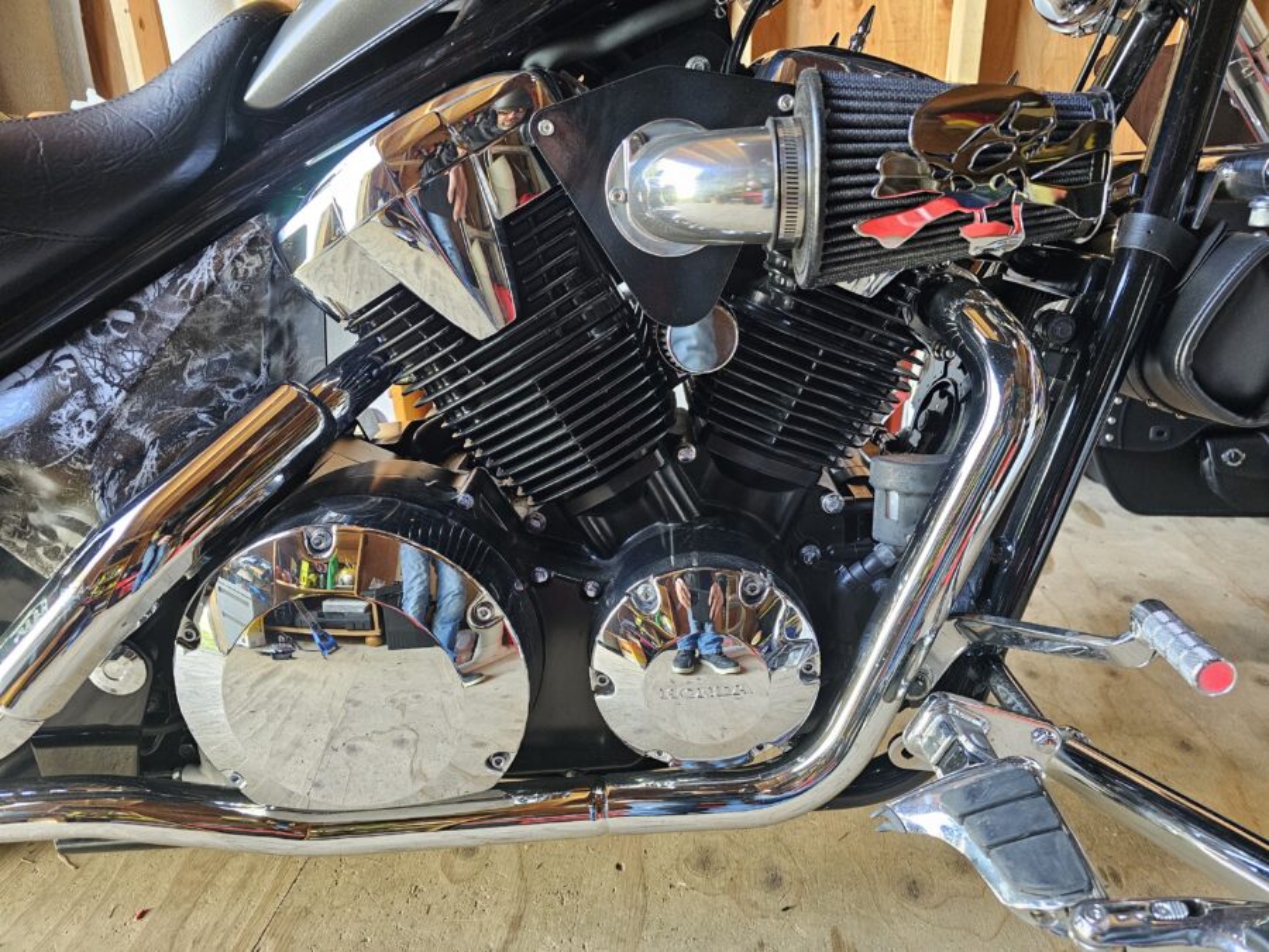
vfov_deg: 58.9
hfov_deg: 73.9
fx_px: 843
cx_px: 634
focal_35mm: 23
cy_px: 476
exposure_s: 1/120
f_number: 1.7
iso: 640
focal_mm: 6.3
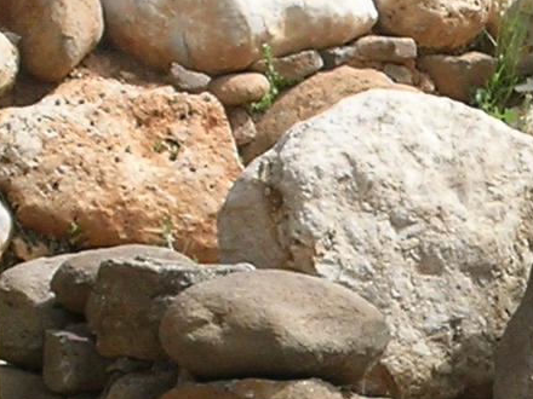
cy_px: 505
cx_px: 663
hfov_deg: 5.2
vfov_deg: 3.9
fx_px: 5897
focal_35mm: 383
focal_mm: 13.5
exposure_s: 1/180
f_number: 6.8
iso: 50
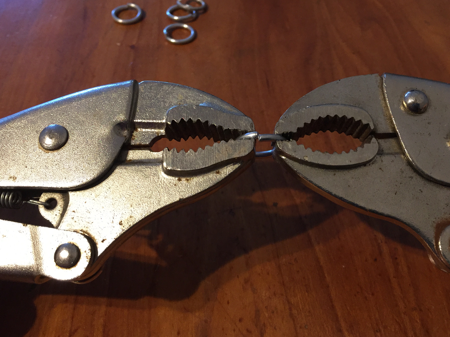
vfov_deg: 42.9
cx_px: 244
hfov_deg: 55.3
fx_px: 429
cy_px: 155
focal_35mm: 33
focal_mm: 4.15
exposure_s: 1/24
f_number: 2.2
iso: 250
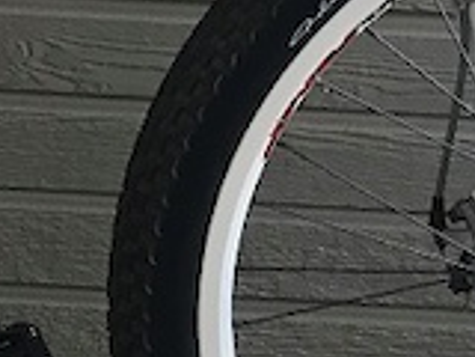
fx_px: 1921
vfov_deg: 10.5
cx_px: -285
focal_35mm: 140
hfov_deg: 13.1
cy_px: -24
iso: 32
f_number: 1.8
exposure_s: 1/30
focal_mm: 3.99
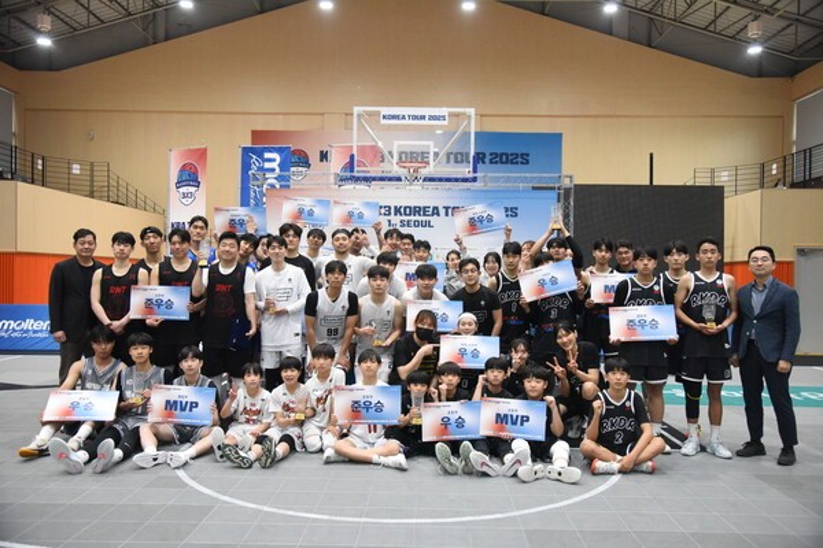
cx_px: 412
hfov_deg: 60.3
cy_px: 274
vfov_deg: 42.3
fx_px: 709
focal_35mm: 31
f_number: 4
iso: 6400
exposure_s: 1/640
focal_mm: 31
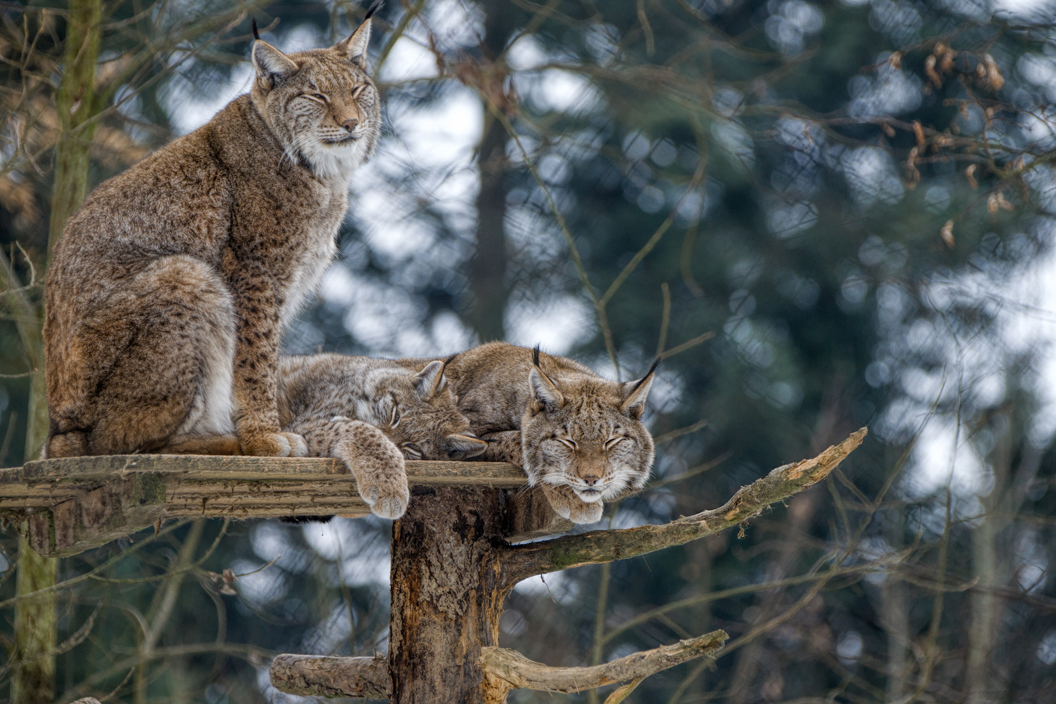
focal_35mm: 250
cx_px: 528
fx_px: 7333
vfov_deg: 5.5
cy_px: 352
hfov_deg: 8.2
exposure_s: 1/320
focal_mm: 250
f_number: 5.6
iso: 400
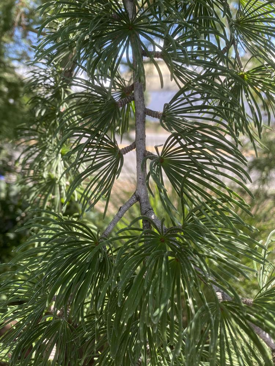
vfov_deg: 67.3
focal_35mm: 26
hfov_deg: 53.1
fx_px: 275
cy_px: 183
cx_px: 138
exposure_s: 1/340
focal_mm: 4.25
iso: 32
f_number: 1.8
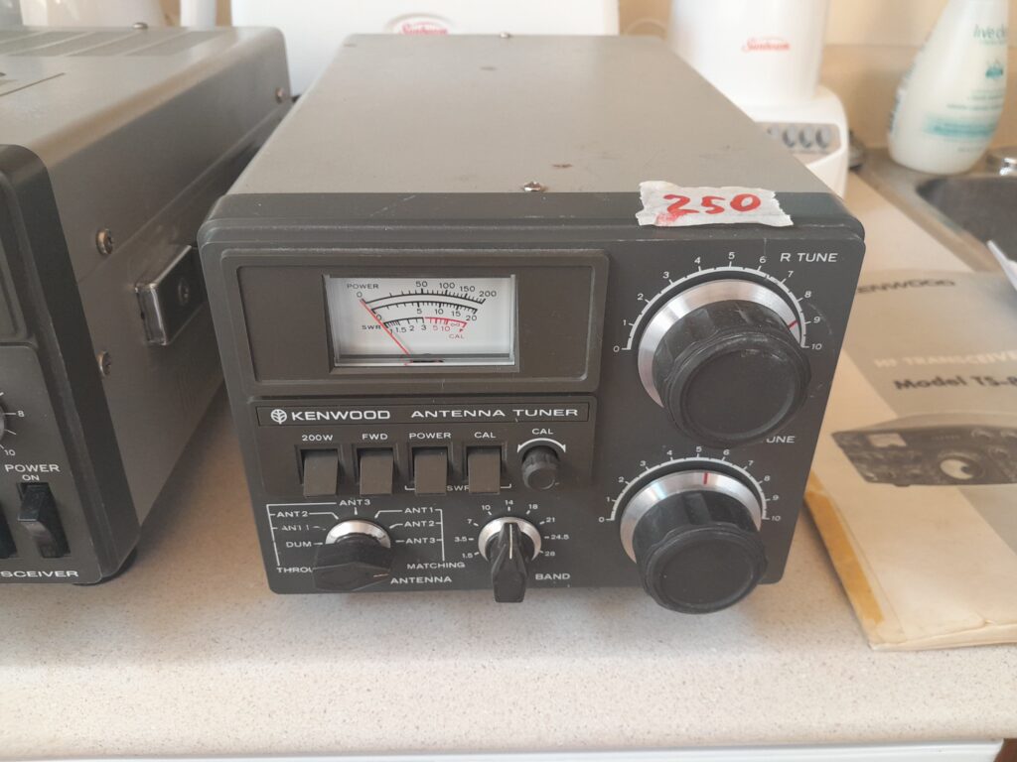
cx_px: 508
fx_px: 793
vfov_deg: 51.4
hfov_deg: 65.3
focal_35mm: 27
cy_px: 381
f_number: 1.8
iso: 200
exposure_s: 1/60
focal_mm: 4
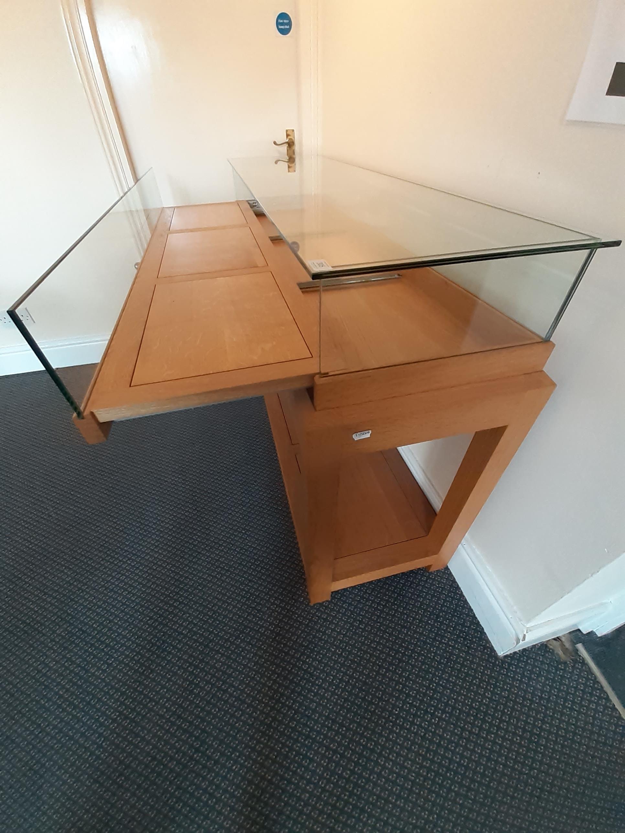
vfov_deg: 106.2
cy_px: 416
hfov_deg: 89.9
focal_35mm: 13
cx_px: 312
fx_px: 313
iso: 125
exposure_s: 1/50
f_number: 2.2
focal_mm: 1.13
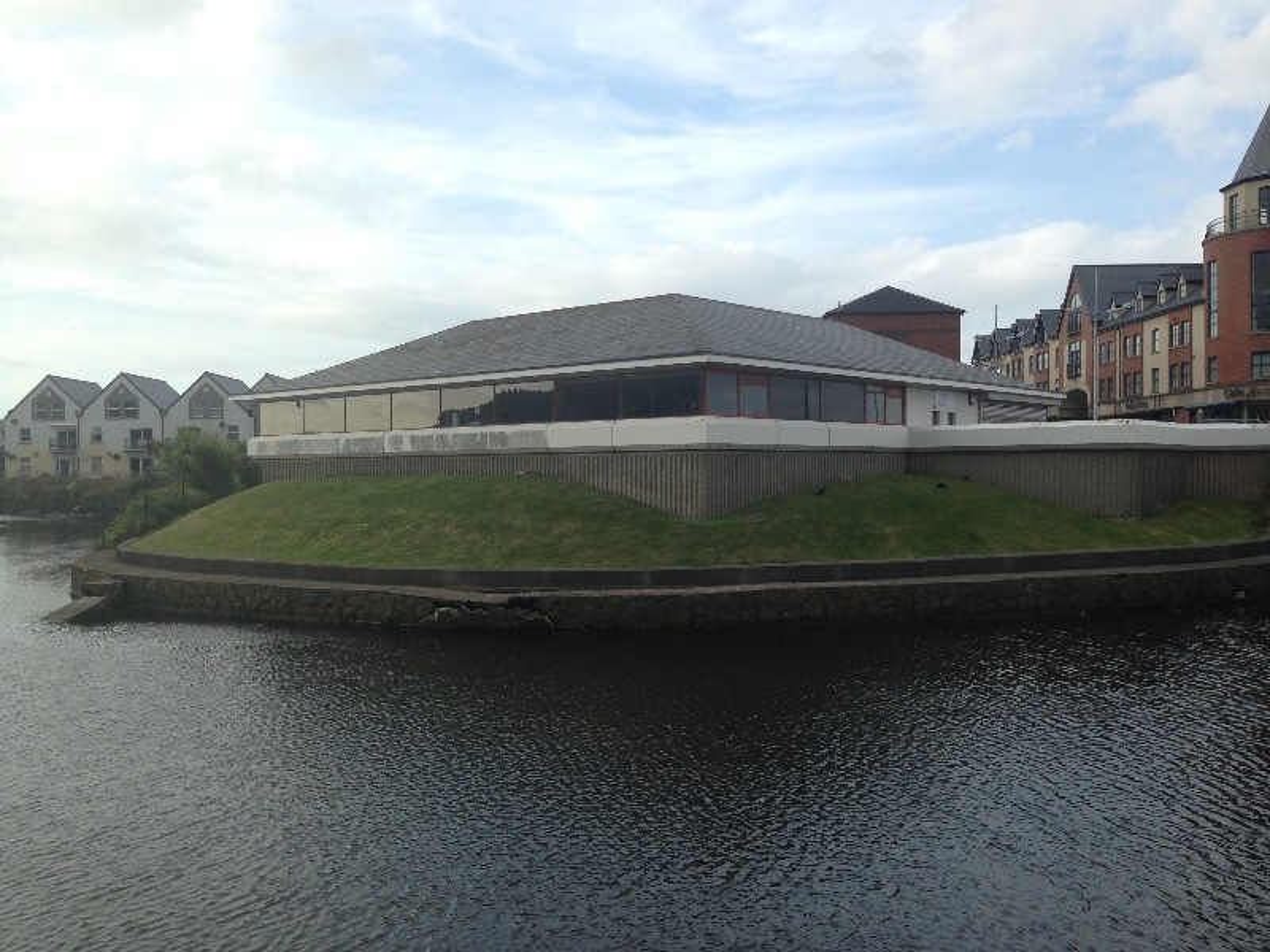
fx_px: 1211
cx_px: 635
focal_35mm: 33
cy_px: 476
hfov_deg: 55.4
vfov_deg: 42.9
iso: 50
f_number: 2.4
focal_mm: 4.13
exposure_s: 1/653
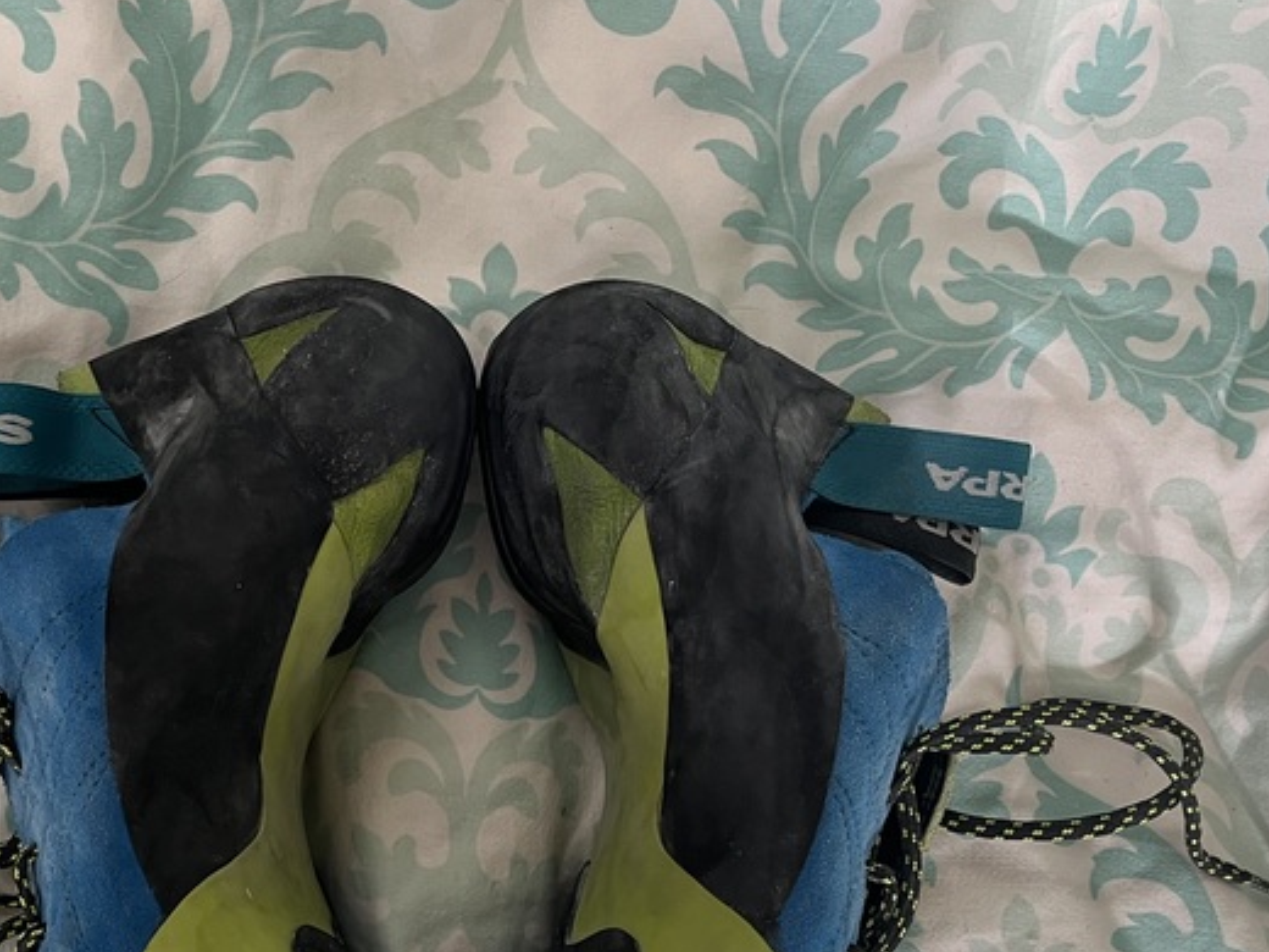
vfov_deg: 28.2
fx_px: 1833
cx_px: 437
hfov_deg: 37.8
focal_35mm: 50
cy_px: 825
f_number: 1.6
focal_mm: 5.1
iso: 100
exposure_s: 1/60
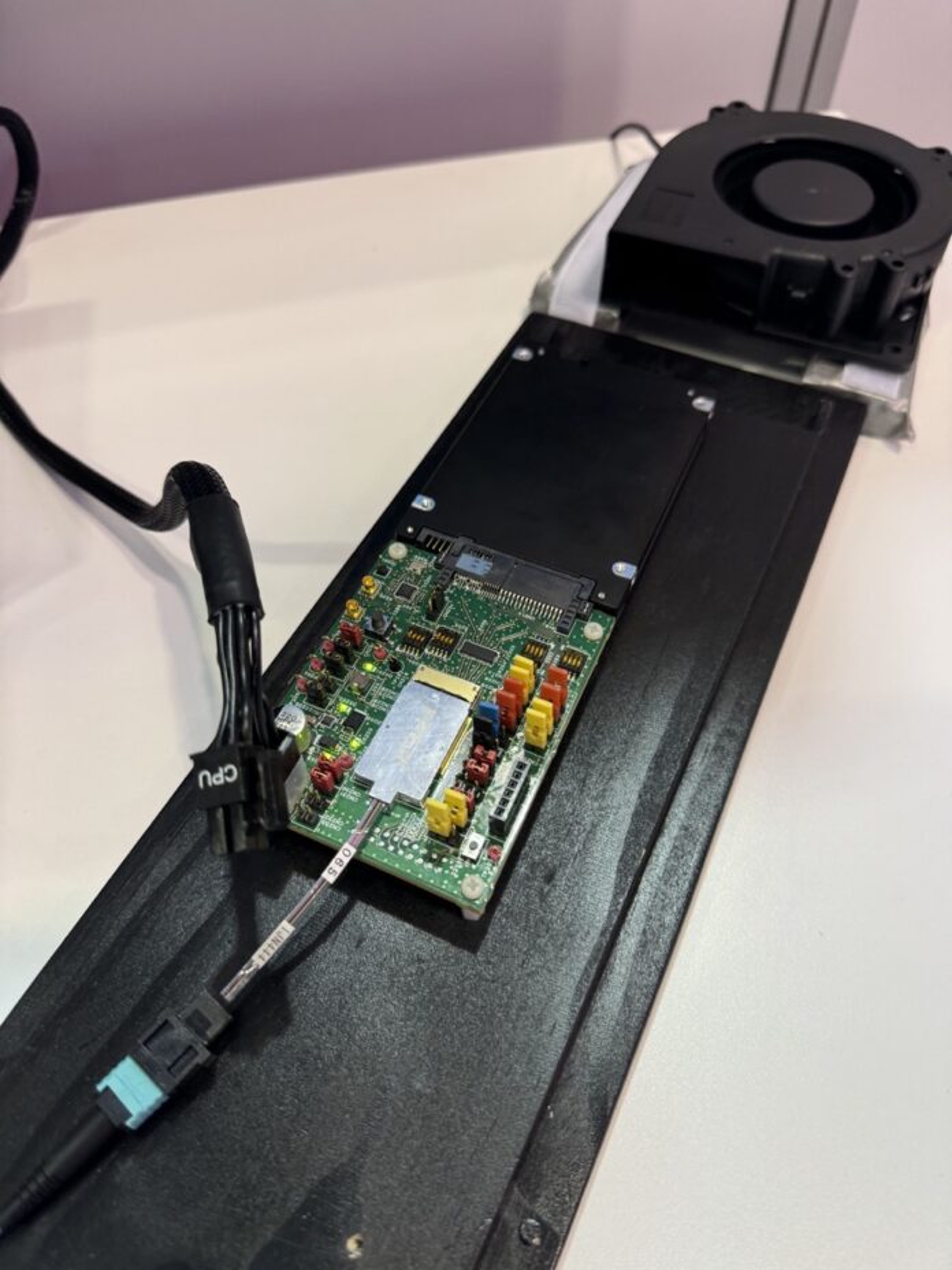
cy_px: 635
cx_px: 476
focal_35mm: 24
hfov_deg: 56.8
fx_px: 880
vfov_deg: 71.6
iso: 160
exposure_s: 1/120
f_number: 1.78
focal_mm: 6.76
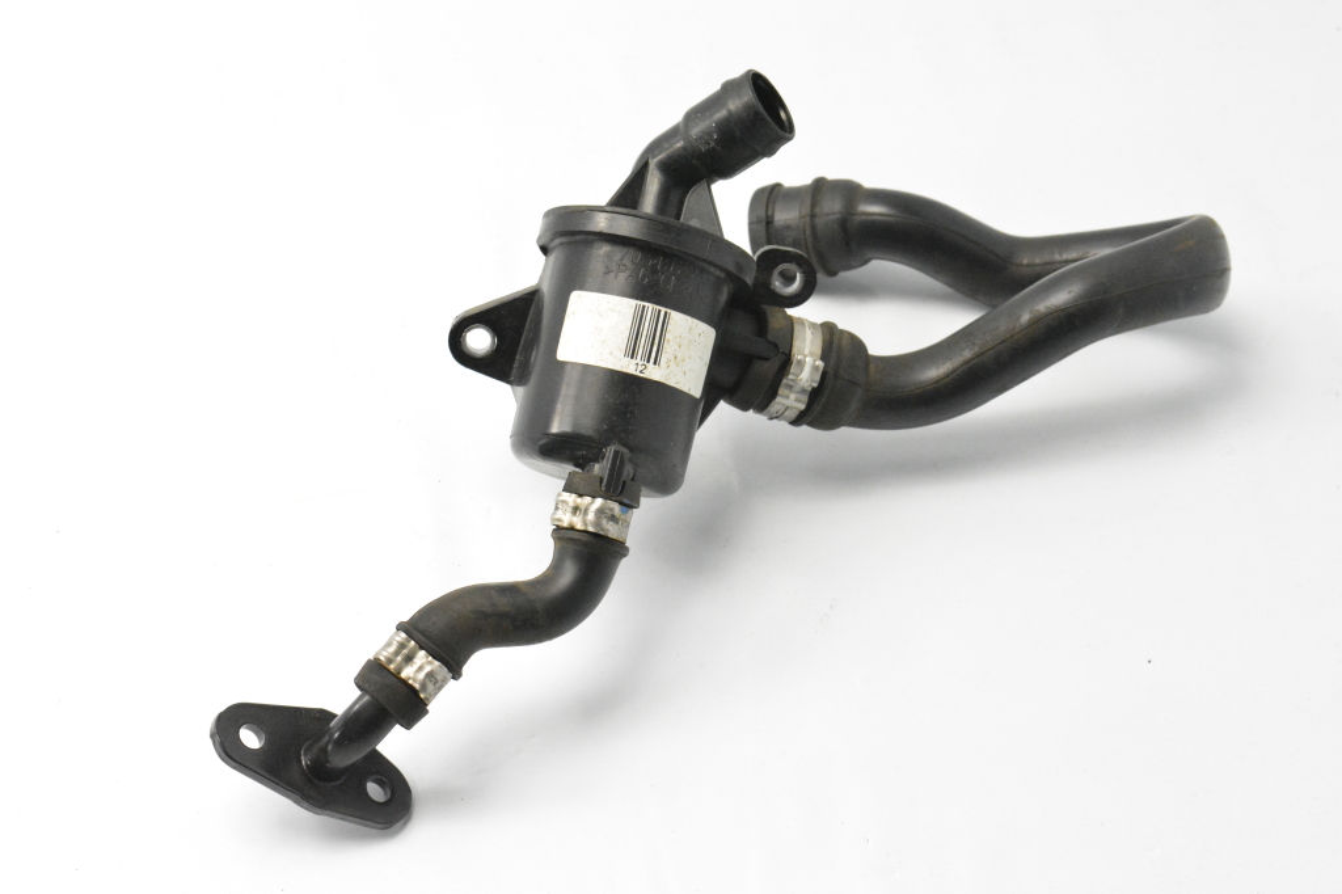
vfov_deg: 22.6
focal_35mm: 60
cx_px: 671
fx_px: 2236
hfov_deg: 33.4
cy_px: 447
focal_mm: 40
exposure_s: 1/500
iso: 6400
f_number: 11
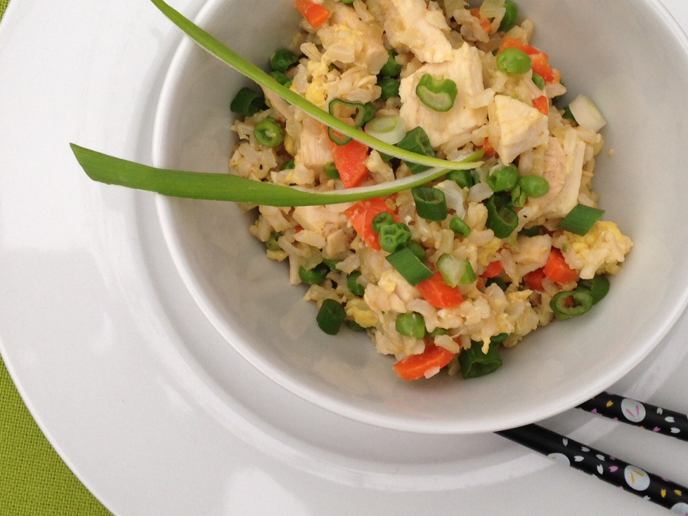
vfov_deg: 26.5
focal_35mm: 55
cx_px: 427
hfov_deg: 34.8
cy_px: 192
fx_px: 1093
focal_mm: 4.12
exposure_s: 1/60
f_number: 2.4
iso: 64
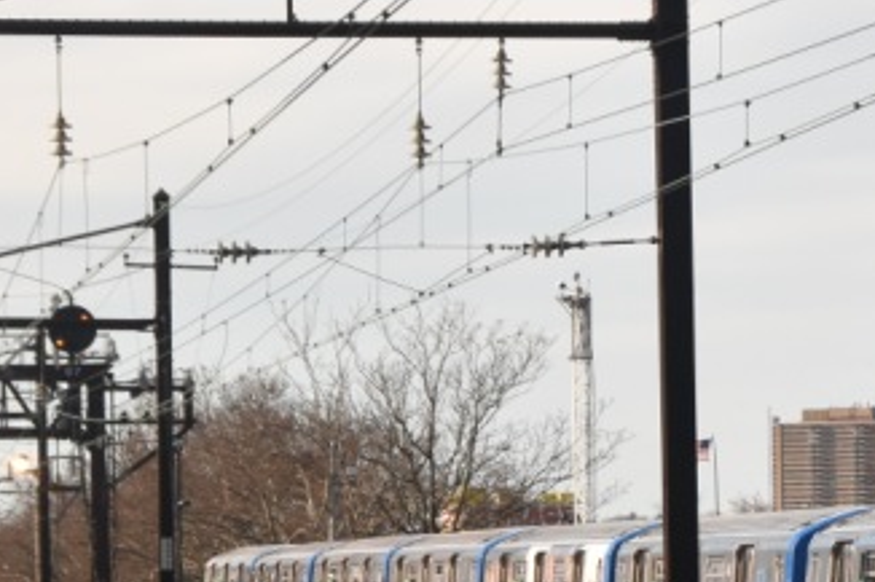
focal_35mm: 245
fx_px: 5952
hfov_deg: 8.4
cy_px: 484
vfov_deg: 5.6
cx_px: 829
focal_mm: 52
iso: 800
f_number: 9
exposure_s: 1/320
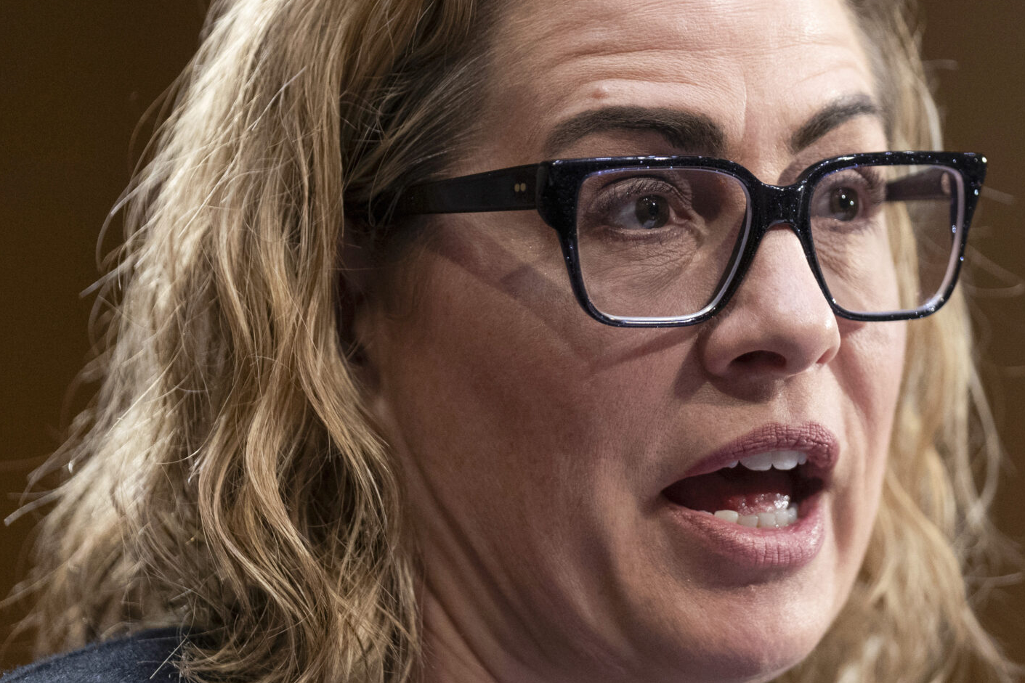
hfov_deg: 7.5
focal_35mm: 274
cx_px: 720
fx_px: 7802
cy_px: 312
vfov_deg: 5.0
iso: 4000
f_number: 2.8
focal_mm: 151
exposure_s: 1/400
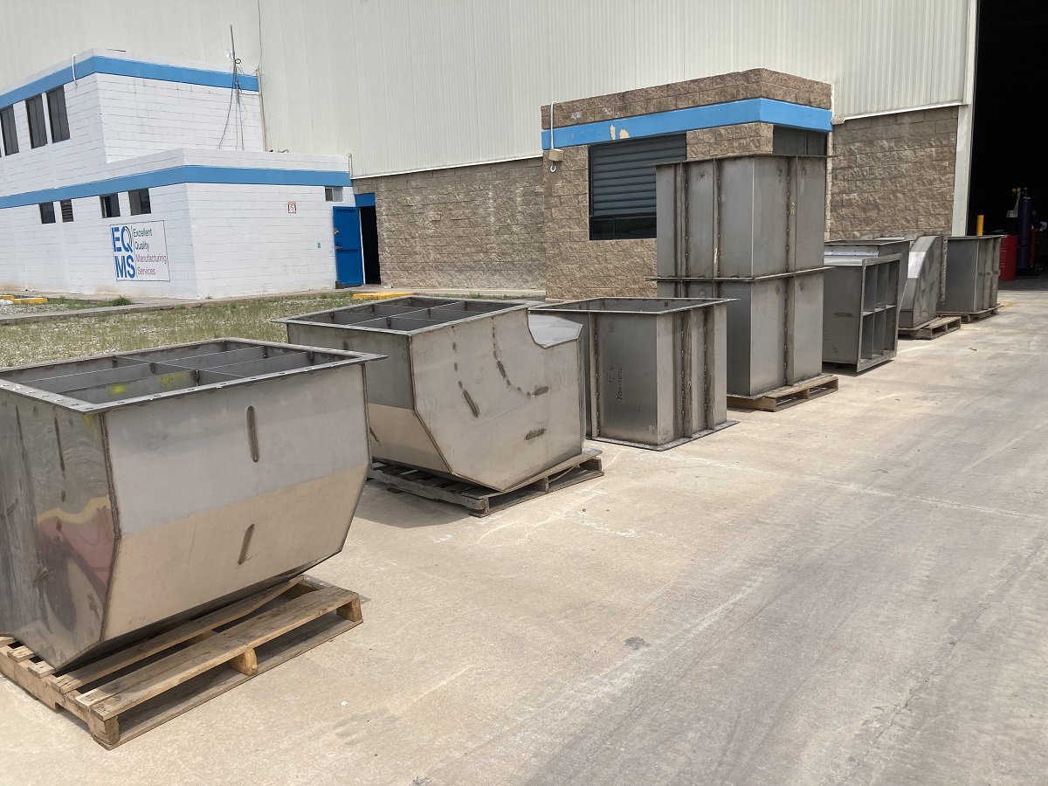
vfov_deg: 49.7
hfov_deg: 63.4
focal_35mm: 28
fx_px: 848
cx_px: 524
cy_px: 393
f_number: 1.8
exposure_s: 1/2703
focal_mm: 3.99
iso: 20
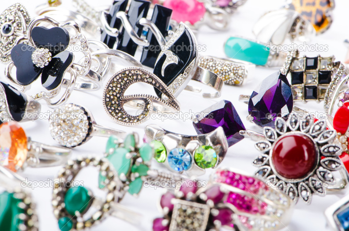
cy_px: 116
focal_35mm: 158
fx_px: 1524
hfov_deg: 13.1
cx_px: 174
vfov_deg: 8.7
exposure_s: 1/200
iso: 100
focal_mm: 105
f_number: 29
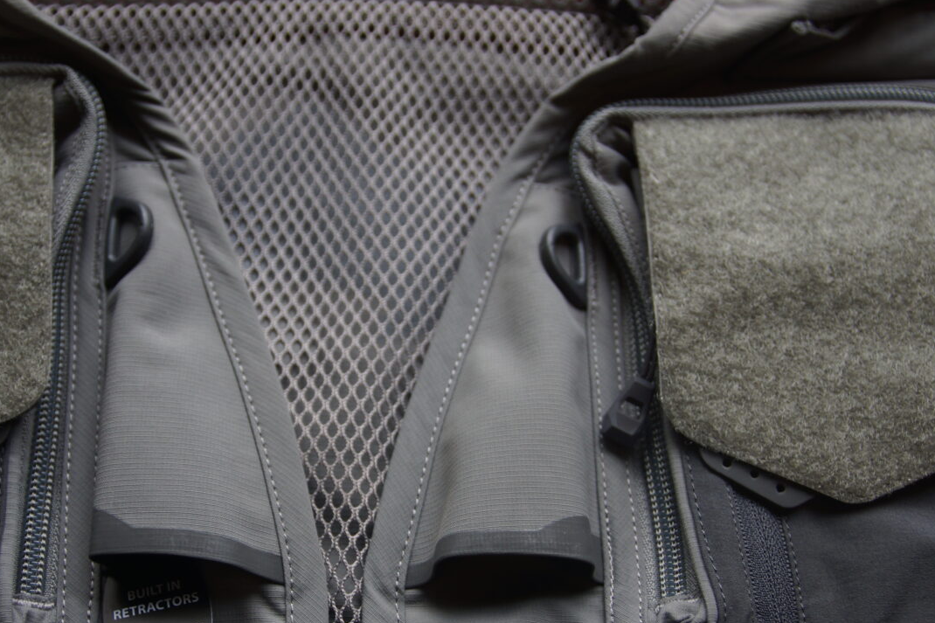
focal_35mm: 56
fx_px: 1454
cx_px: 359
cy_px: 437
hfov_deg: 35.5
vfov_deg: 24.0
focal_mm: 26
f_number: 3.2
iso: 100
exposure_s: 1/25
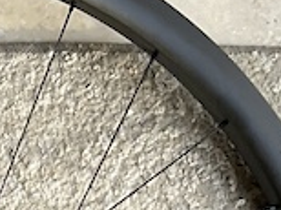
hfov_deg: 11.7
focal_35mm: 151
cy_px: 382
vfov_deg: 9.3
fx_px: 1224
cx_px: -292
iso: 50
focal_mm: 3
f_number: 1.8
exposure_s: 1/122
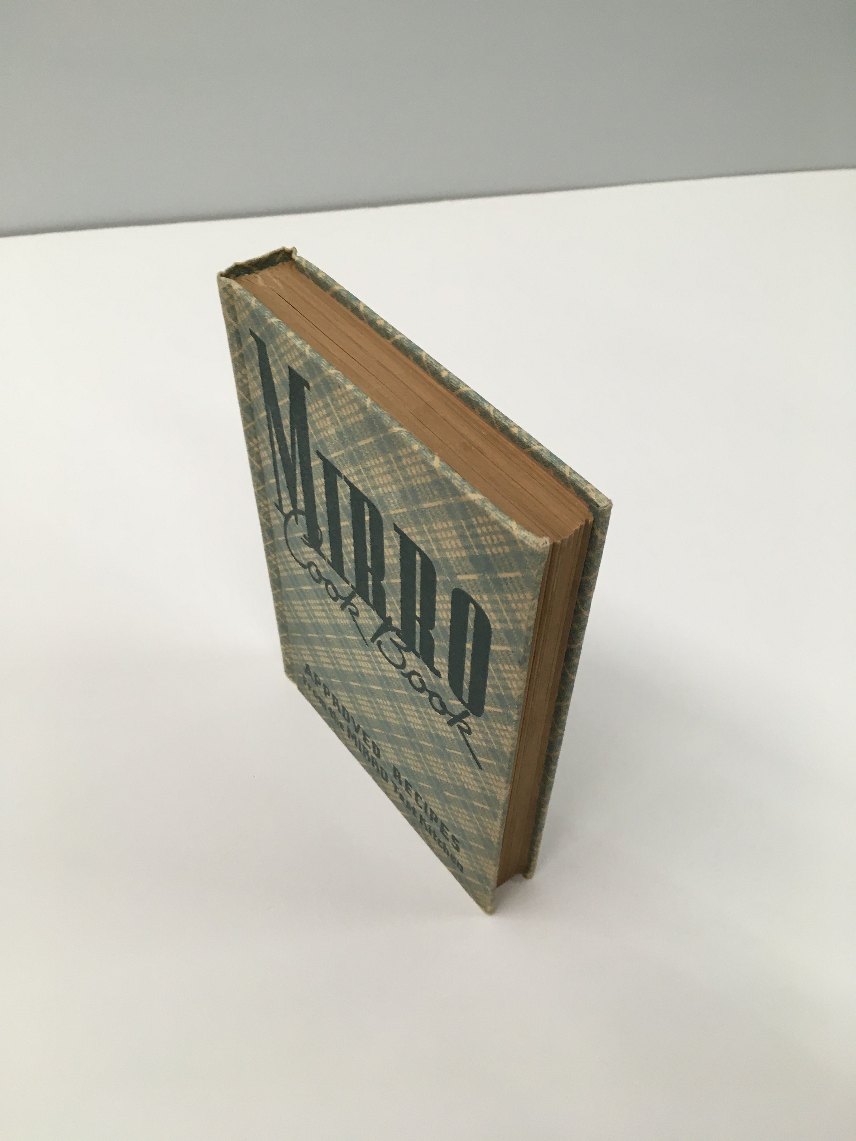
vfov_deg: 61.7
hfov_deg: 48.2
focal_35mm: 29
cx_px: 428
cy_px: 570
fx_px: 956
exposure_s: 1/30
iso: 64
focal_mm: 4.15
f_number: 2.2
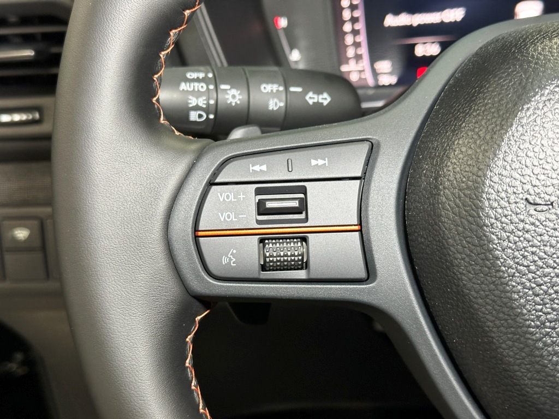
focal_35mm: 48
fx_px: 775
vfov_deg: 30.3
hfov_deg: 39.7
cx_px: 280
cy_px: 210
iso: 400
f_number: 1.78
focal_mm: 6.86
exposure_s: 1/40
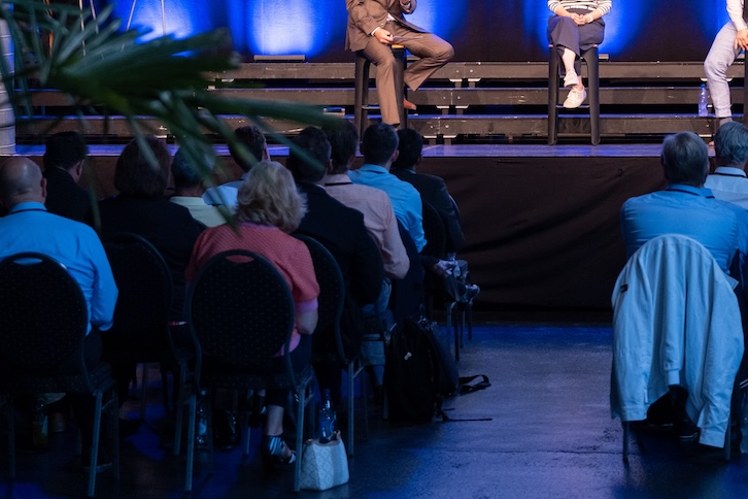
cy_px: 200
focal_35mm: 124
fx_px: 2576
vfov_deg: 11.1
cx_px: 468
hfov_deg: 16.5
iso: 500
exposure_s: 1/125
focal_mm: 50
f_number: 2.8
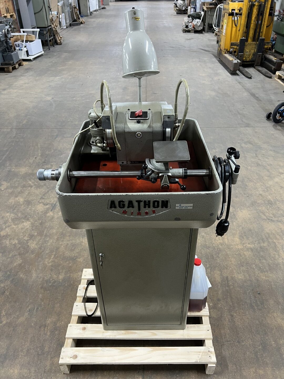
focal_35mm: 26
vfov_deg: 67.3
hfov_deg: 53.1
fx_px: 284
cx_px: 142
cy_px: 190
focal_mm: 5.7
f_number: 1.5
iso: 200
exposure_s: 1/50
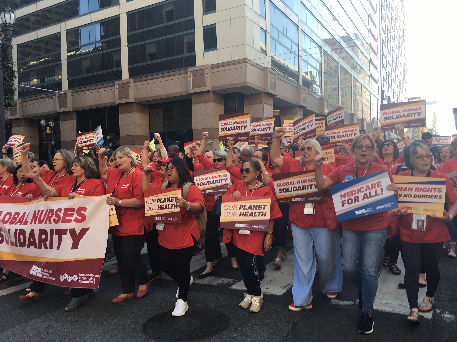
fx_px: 383
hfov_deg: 61.7
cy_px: 171
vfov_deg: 48.2
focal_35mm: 29
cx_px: 228
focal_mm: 4.15
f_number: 2.2
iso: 25
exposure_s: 1/158
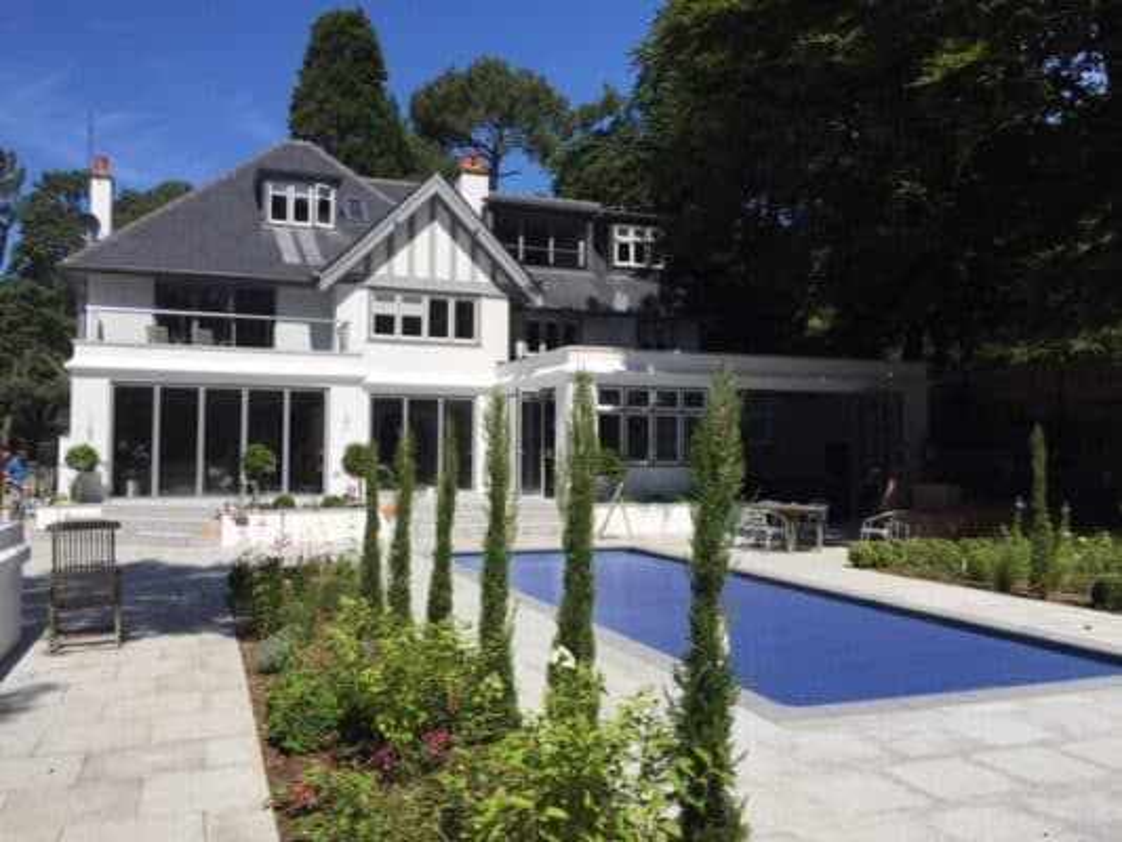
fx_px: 940
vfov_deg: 48.2
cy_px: 421
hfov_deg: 61.6
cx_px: 561
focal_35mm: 29
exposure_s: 1/3300
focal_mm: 4.15
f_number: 2.2
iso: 32
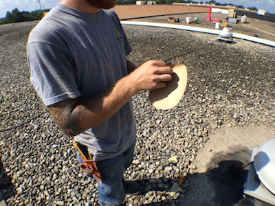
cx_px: 138
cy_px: 103
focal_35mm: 30
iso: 40
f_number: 2.2
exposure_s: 1/2053
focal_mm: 4.12
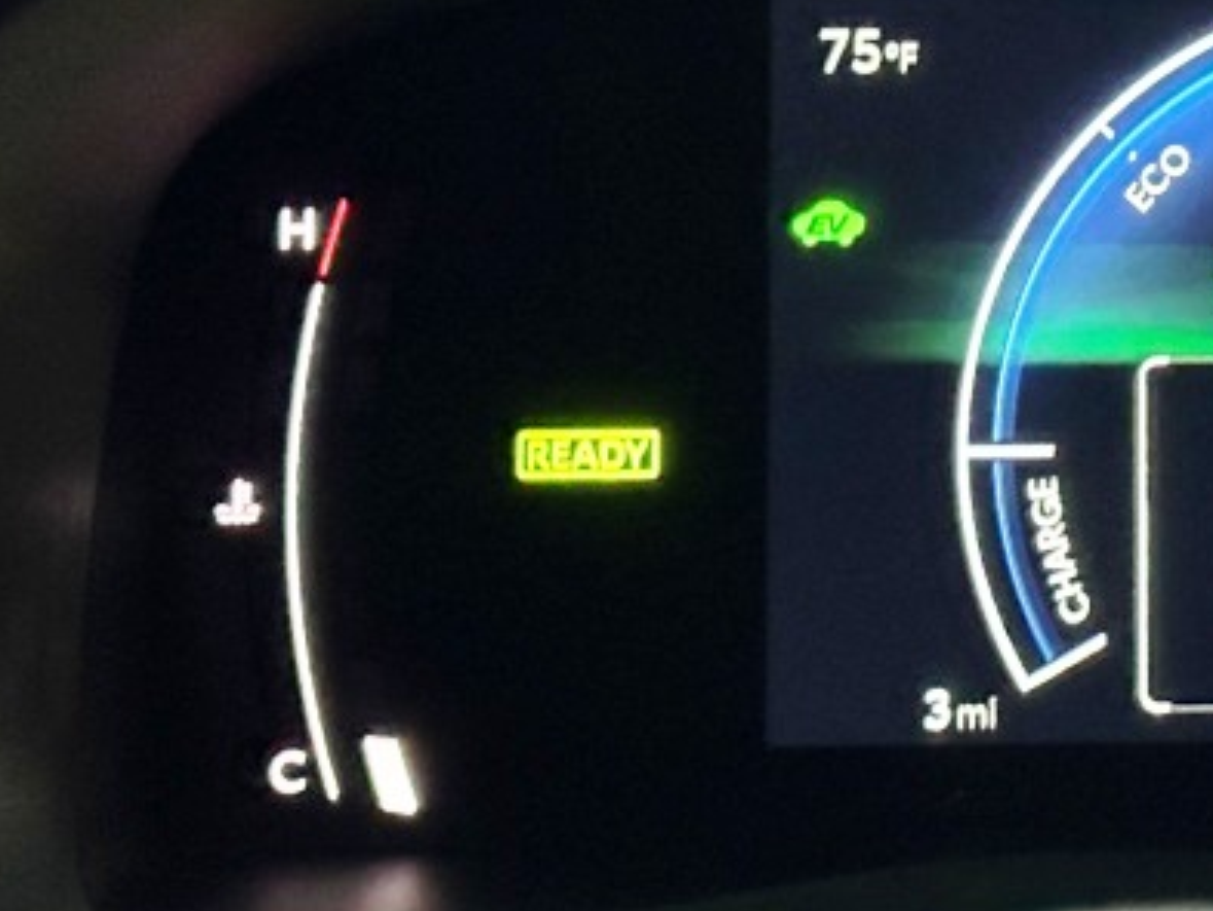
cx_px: 1404
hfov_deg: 15.3
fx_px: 4382
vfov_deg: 11.8
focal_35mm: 125
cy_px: 293
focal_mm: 6.86
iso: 640
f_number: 1.78
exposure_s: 1/24
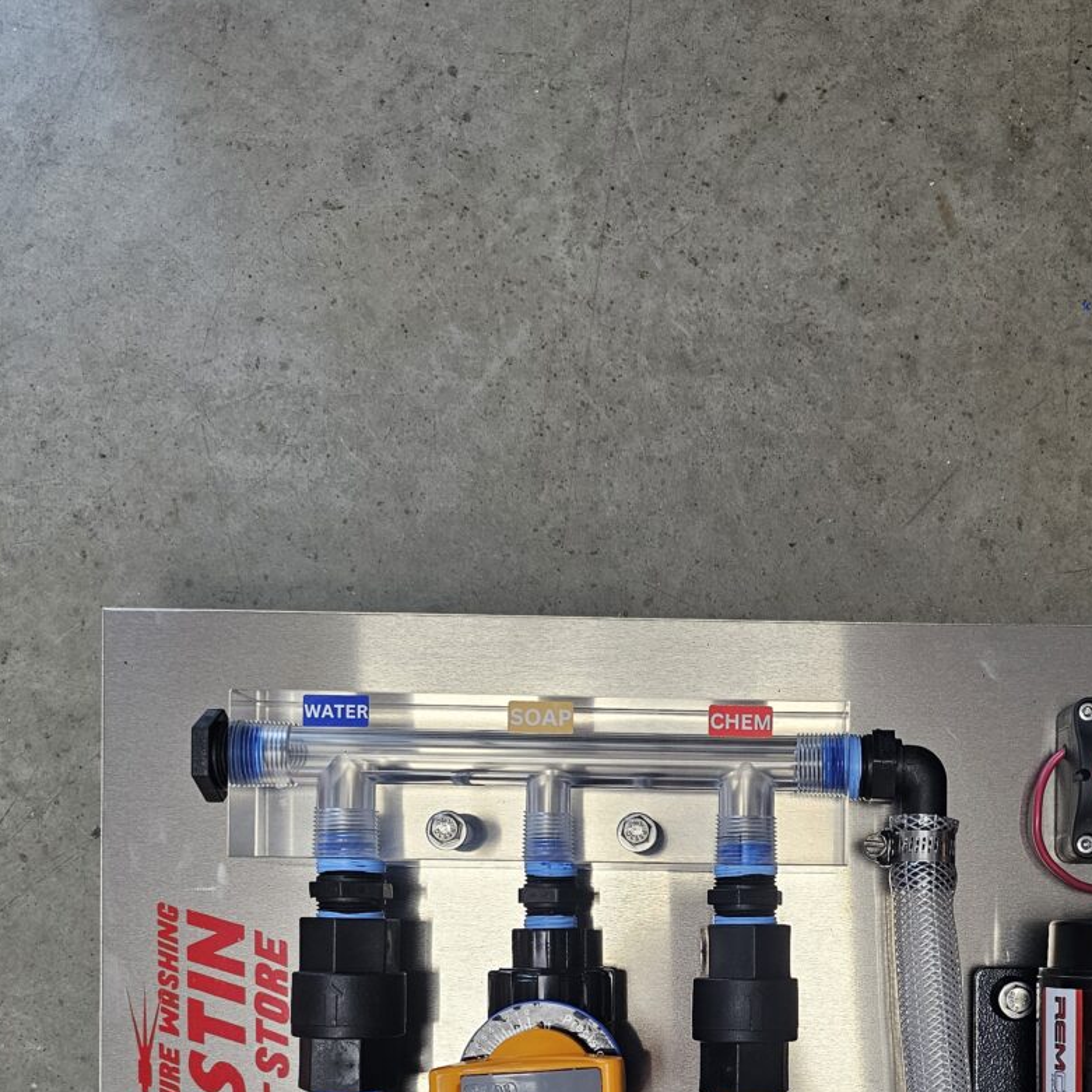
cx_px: 796
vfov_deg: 39.3
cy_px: 951
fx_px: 1428
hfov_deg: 40.9
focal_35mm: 40
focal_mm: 6.3
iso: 250
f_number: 1.7
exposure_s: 1/120
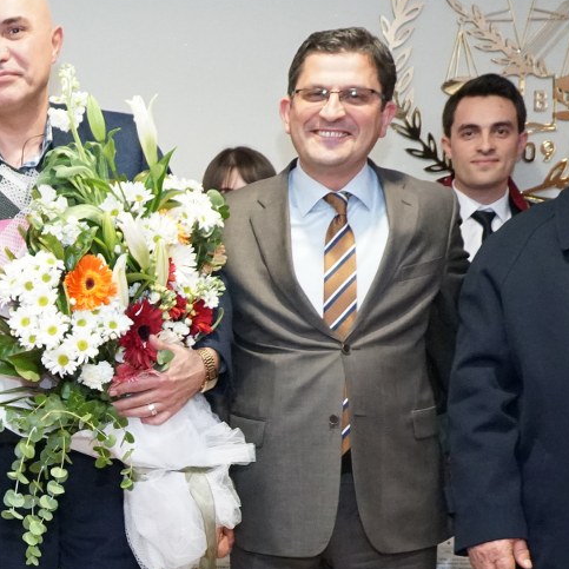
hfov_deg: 21.7
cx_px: -39
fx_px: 1413
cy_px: 488
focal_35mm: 76
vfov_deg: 22.3
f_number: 4
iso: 4000
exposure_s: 1/60
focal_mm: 18
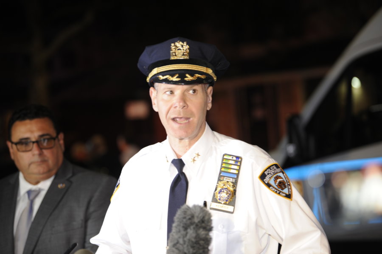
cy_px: 127
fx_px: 1114
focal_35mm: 105
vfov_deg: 13.0
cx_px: 191
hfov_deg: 19.5
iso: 800
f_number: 2.8
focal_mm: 105
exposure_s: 1/30
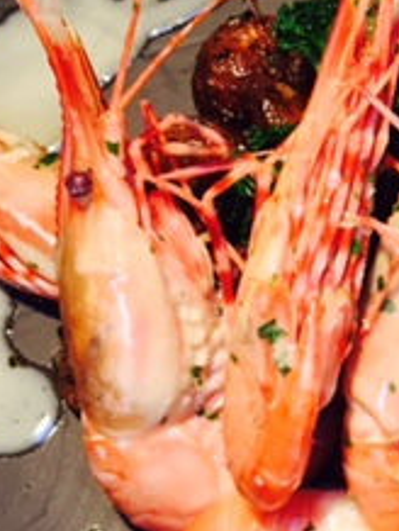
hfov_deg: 16.3
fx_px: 1304
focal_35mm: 85
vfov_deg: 22.7
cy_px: 417
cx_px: 545
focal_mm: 4.15
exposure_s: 1/30
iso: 100
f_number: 2.2
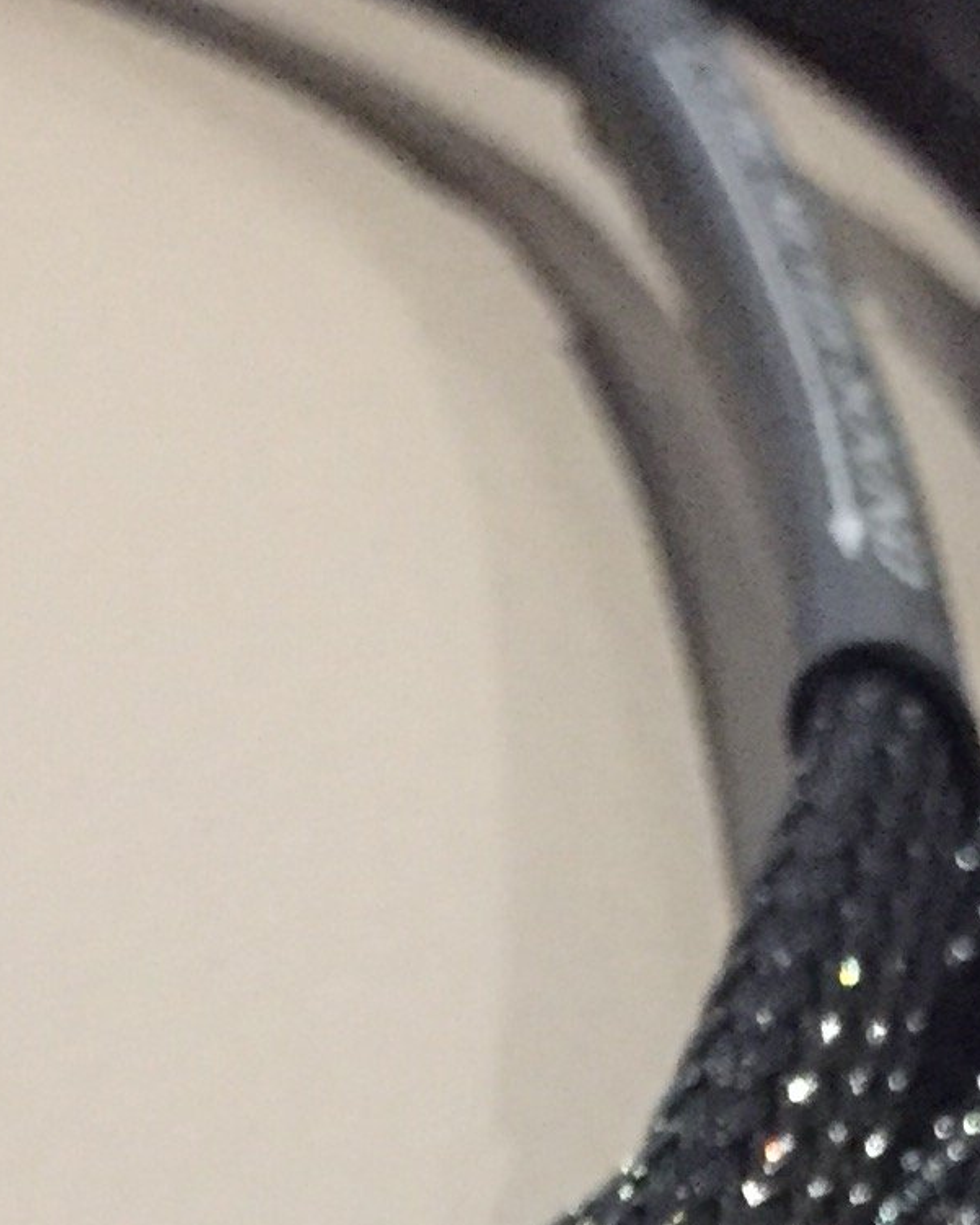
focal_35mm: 123
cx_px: 517
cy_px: 1941
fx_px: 4458
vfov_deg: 14.4
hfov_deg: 12.5
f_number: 2.2
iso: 400
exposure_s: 1/17
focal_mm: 4.15
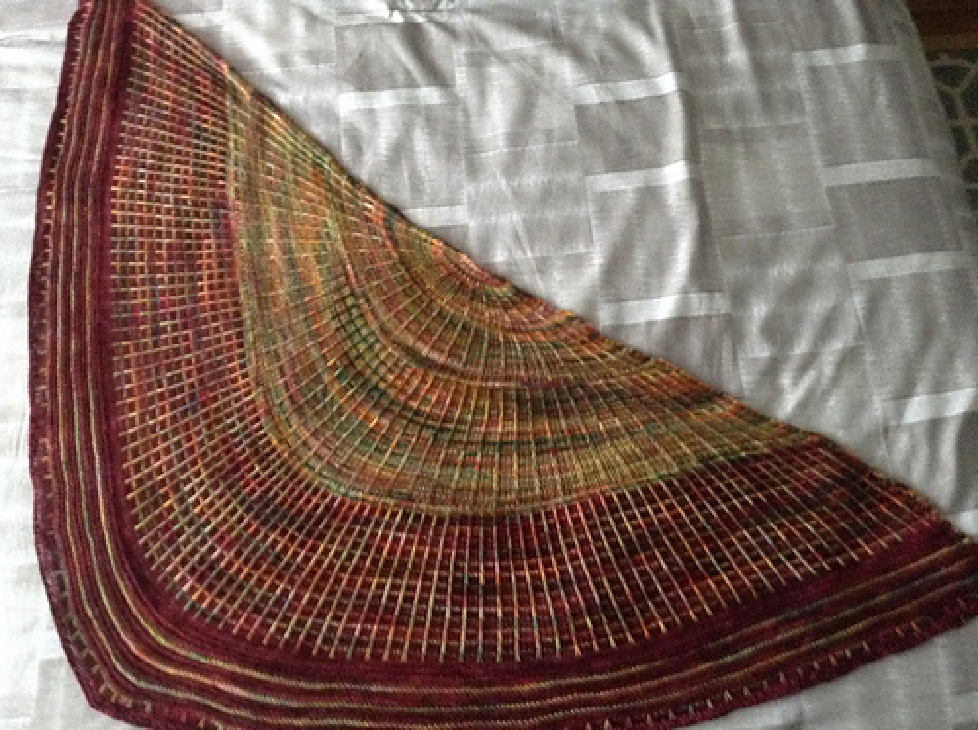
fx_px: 931
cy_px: 365
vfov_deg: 42.8
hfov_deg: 55.4
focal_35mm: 33
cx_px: 489
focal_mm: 3.3
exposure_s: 1/15
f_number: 2.4
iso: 400
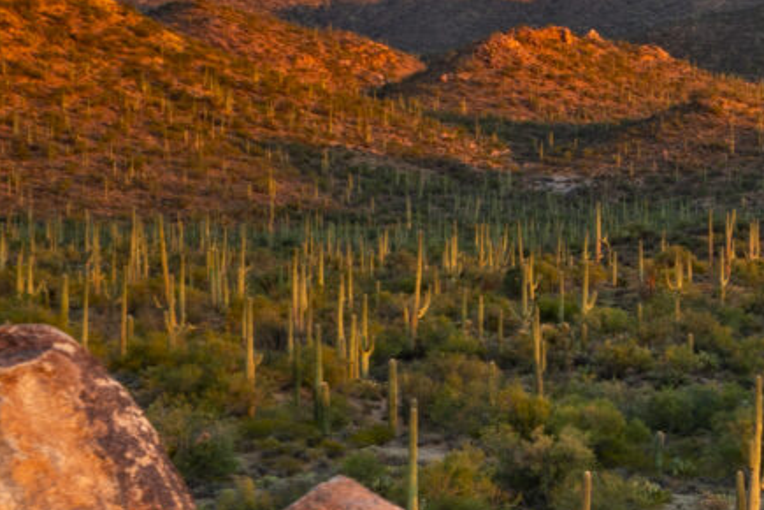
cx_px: 2144
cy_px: 318
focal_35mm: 206
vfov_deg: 6.7
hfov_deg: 8.6
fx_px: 4371
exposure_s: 1/1.67
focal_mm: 35
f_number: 14
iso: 100
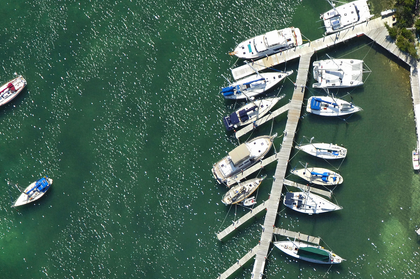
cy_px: 191
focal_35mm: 211
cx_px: 343
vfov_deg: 6.5
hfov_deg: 9.7
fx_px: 2458
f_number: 9.5
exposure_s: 1/1000
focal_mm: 75
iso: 400
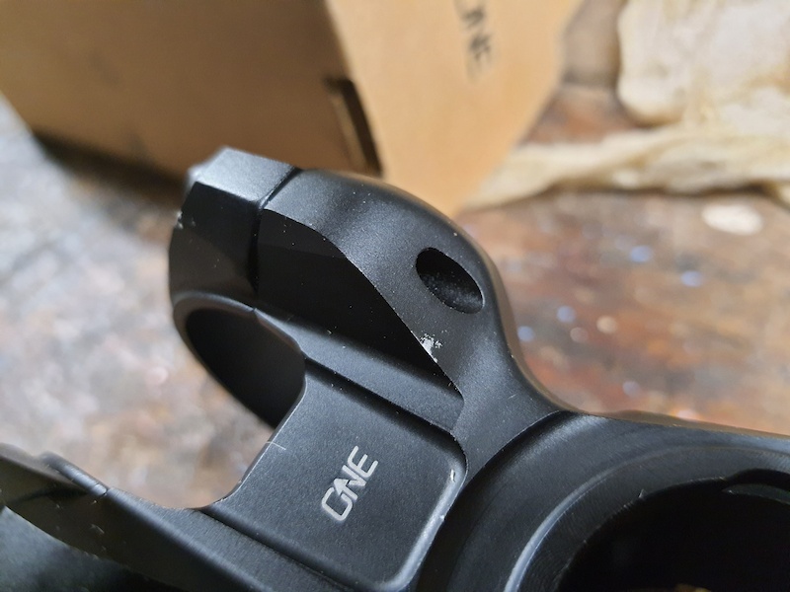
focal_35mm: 26
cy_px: 296
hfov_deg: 67.3
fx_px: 593
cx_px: 395
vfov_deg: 53.1
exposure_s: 1/33
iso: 500
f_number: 1.7
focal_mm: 4.32
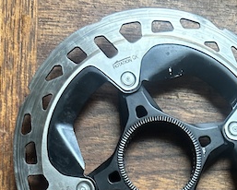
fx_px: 555
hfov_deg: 23.9
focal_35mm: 79
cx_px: 170
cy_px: 362
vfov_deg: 15.9
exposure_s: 1/60
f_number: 1.5
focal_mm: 5.7
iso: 500
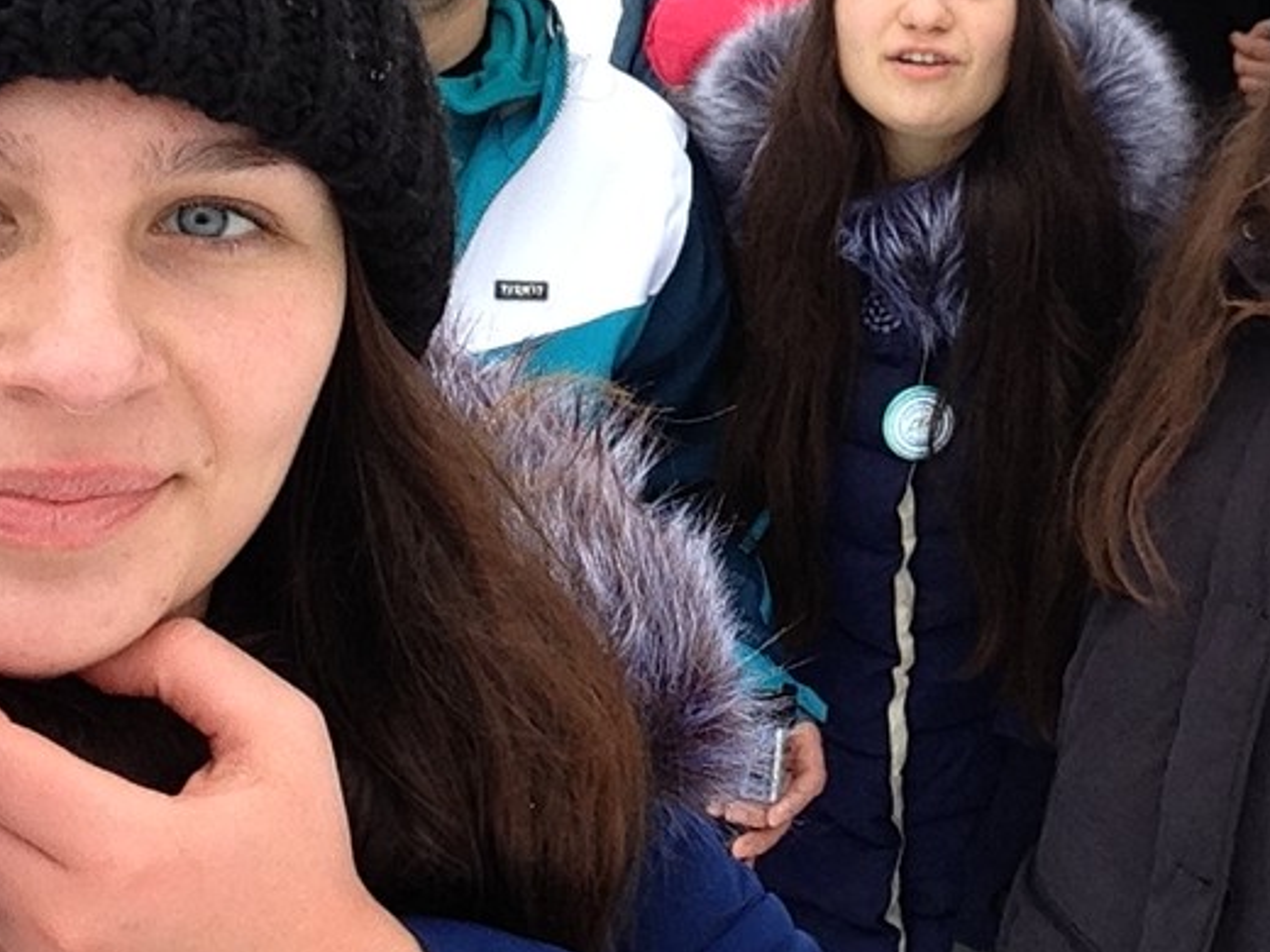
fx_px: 2385
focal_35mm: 65
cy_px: 171
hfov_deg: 29.2
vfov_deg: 22.2
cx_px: 1016
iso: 50
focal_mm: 2.15
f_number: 2.4
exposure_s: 1/120
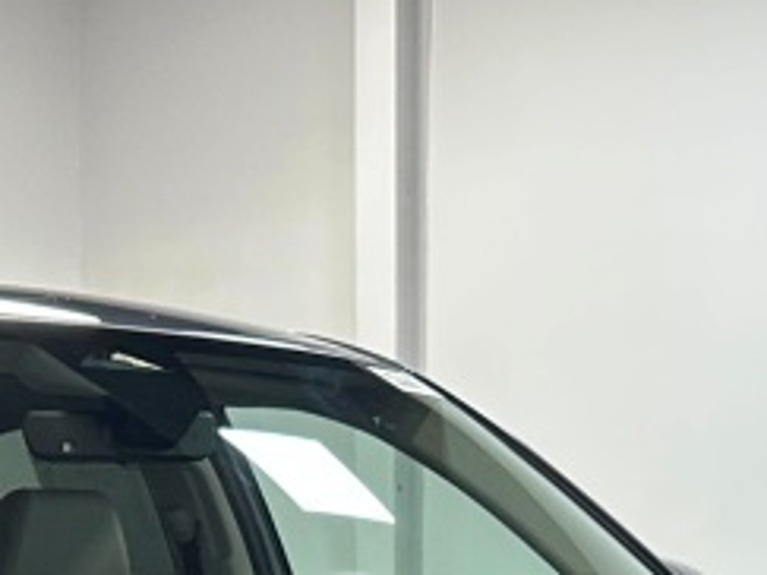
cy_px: 1182
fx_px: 2237
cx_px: 372
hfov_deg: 19.5
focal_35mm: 101
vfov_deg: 12.7
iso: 320
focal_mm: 6.86
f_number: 1.78
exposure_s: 1/60
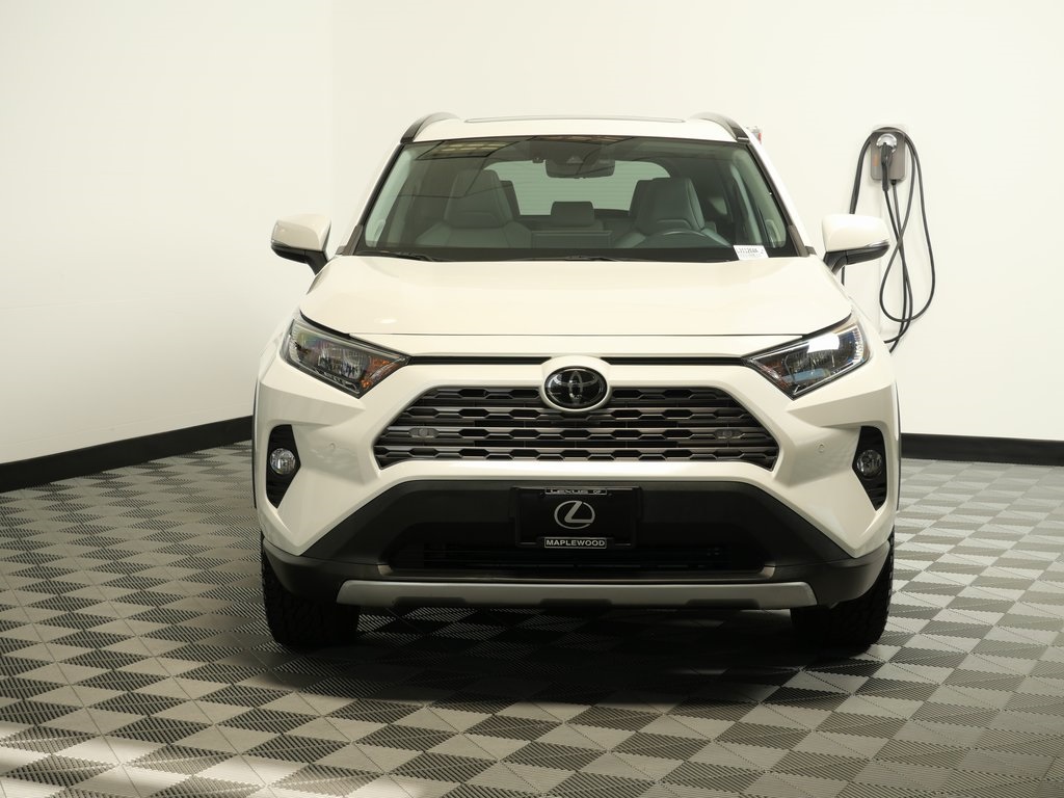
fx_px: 1721
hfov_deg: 34.3
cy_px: 399
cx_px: 532
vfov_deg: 26.1
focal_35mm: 56
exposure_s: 1/200
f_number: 5.6
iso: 250
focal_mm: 28
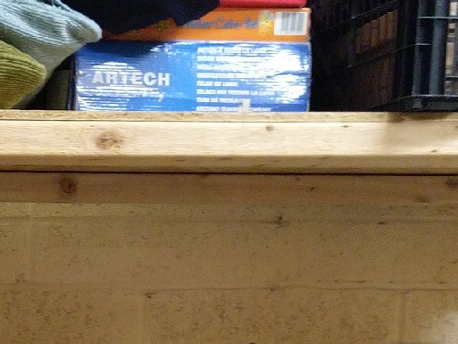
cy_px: 612
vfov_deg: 13.6
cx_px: -171
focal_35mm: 98
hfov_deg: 18.4
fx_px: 1297
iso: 160
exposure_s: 1/33
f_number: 1.75
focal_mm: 4.28
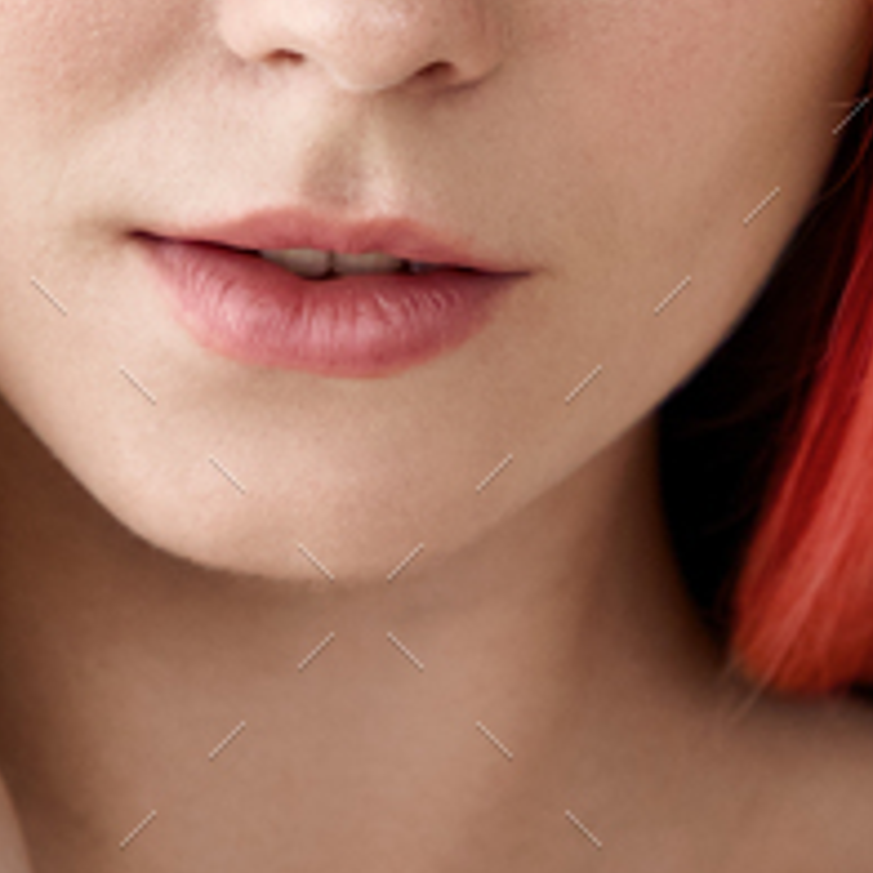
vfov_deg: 6.7
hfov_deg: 6.8
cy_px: -96
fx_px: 7399
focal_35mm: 259
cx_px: 339
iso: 800
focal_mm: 67.6
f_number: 4.5
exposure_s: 1/200
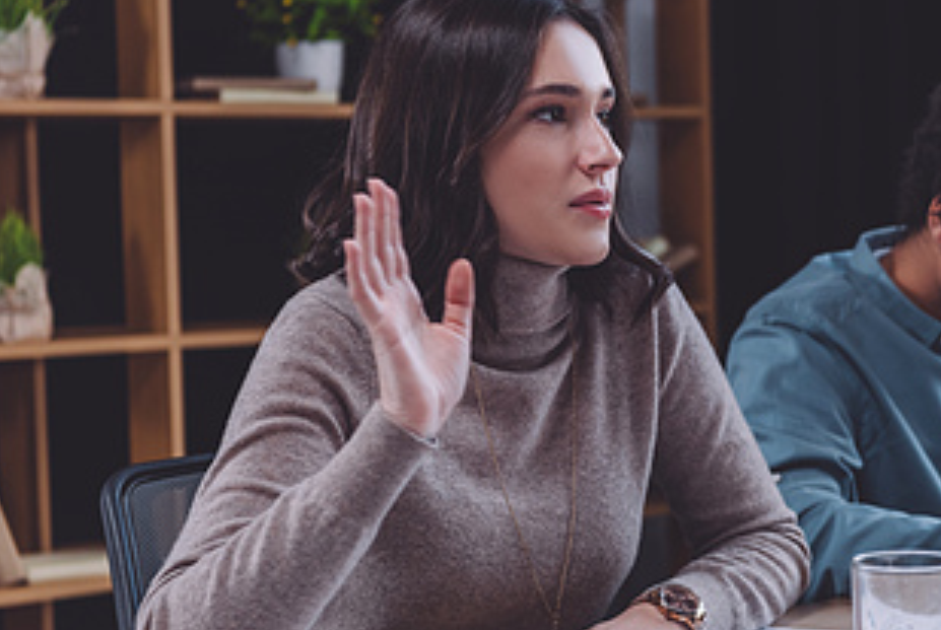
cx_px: 725
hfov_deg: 20.8
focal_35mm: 97
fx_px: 2539
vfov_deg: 14.1
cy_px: 265
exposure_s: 1/160
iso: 400
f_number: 4
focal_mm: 60
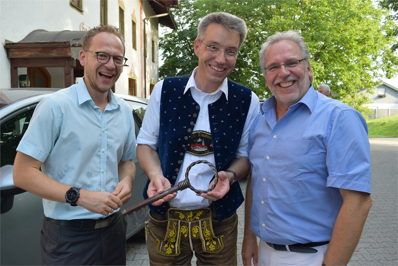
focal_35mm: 33
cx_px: 199
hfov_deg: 57.2
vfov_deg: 40.0
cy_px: 133
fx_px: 365
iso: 400
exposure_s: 1/160
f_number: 6.3
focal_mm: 22
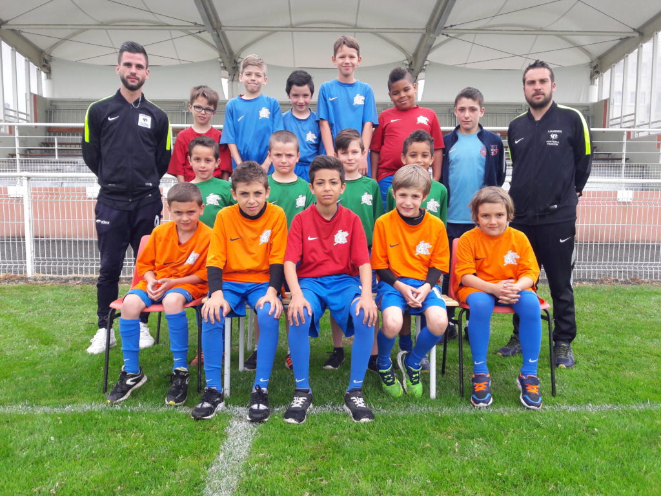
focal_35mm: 28
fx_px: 535
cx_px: 330
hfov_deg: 63.4
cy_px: 248
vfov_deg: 49.7
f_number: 1.9
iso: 40
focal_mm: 3.7
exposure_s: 1/251
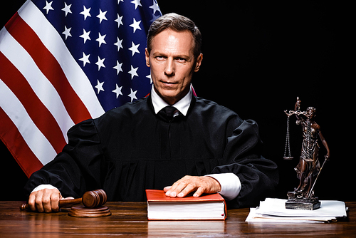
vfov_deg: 13.1
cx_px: 178
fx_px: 1039
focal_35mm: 105
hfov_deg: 19.4
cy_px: 119
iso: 100
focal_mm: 105
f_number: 9
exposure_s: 1/200
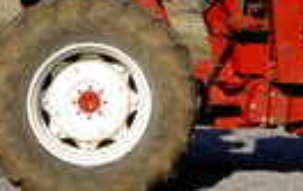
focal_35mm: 207
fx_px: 1712
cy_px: 30
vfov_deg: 6.4
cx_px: 305
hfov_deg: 10.0
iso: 50
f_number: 7.1
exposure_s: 1/250
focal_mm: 12.4
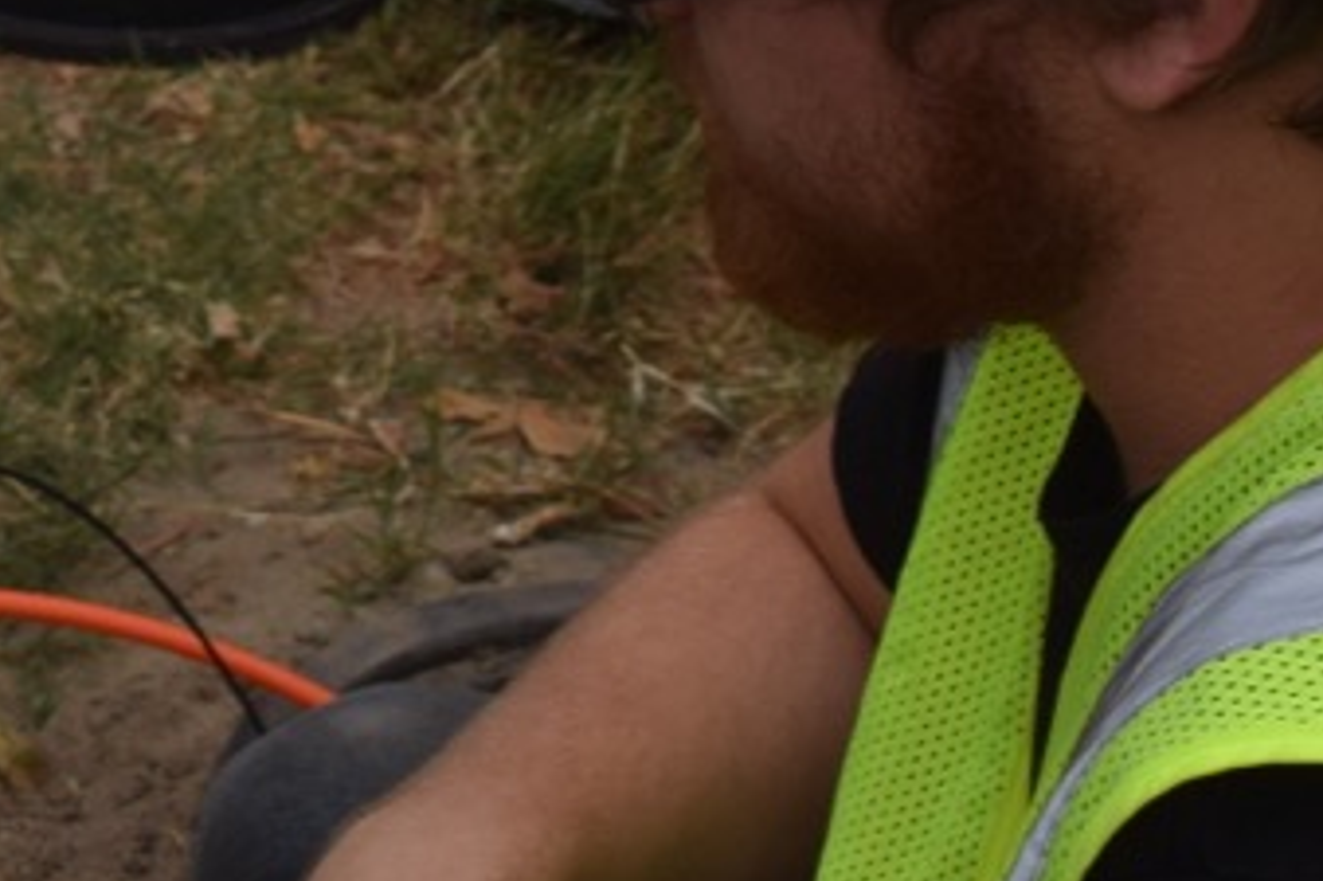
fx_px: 6685
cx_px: -423
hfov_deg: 11.0
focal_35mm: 182
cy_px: -225
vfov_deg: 7.5
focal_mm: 32
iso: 360
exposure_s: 1/250
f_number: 8
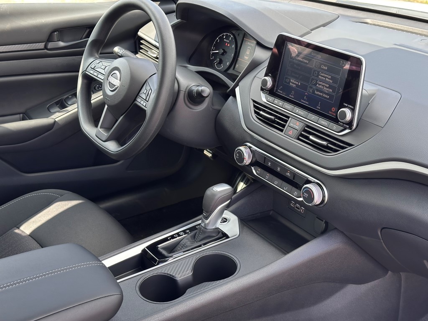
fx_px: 593
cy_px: 160
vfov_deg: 30.3
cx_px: 214
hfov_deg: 39.7
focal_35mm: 48
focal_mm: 6.86
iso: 64
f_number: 1.78
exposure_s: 1/171
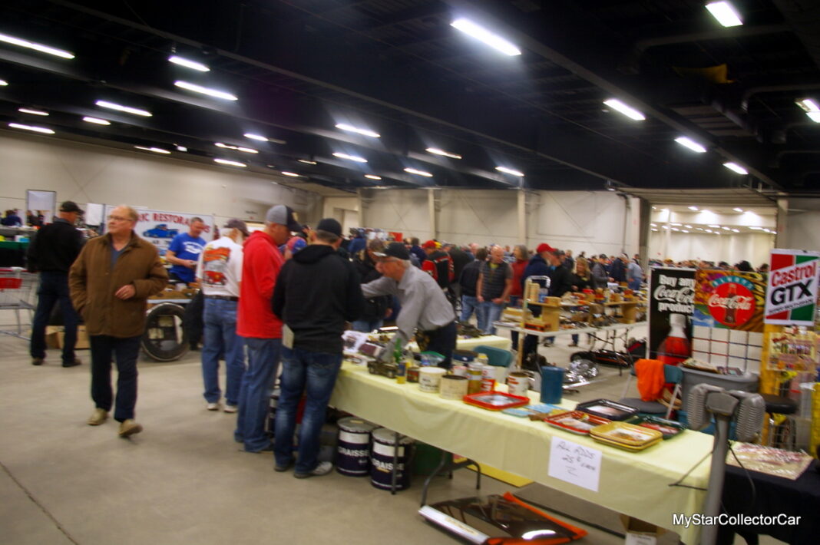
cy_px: 272
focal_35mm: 27
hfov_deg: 67.4
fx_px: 614
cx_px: 410
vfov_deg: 47.8
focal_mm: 18
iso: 400
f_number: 4.5
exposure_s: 1/15
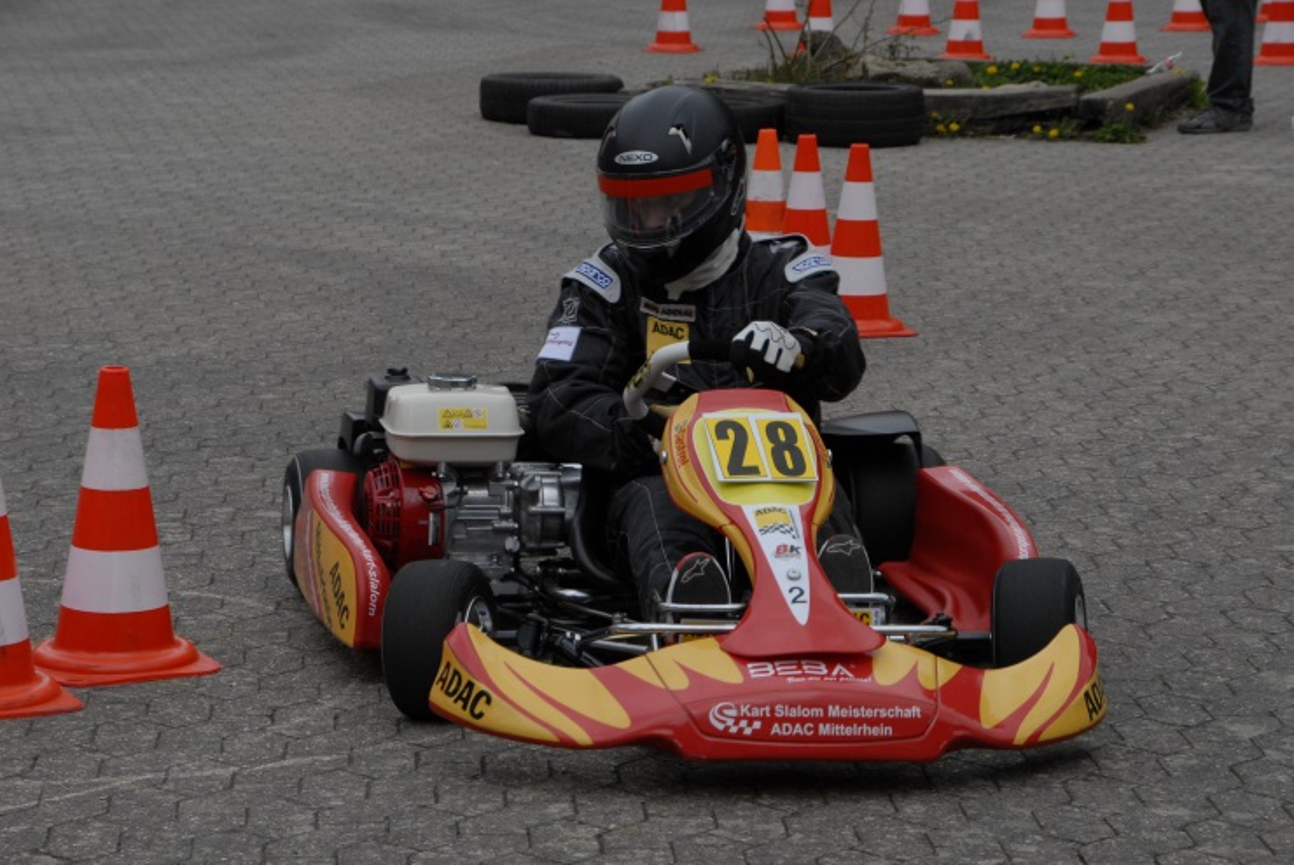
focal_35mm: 117
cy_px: 432
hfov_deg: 17.5
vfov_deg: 11.7
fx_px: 4210
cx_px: 647
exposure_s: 1/500
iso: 400
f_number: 10
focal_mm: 78
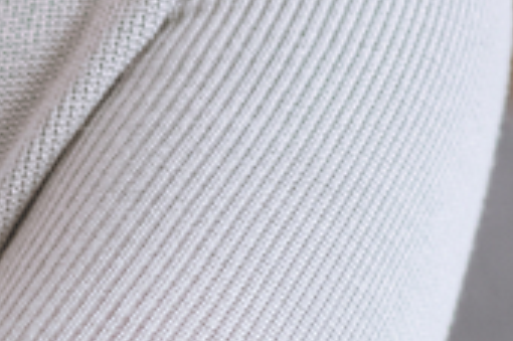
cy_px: -279
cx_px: -596
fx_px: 7118
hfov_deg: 4.1
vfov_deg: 2.7
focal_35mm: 500
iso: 1000
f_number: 2.5
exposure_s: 1/160
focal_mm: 85
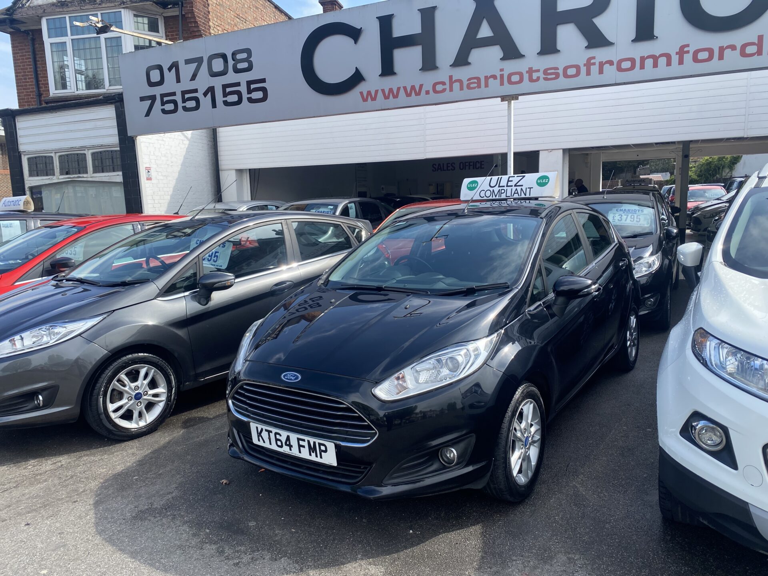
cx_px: 384
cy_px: 288
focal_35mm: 26
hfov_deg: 67.3
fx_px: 577
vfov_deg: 53.1
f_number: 1.8
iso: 32
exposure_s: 1/1182
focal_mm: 4.25
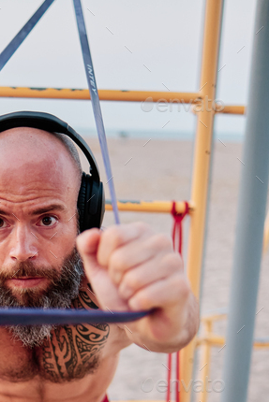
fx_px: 806
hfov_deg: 18.7
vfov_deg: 26.9
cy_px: 378
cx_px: 39
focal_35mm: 72
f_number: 1.4
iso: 400
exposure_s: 1/250
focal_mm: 23
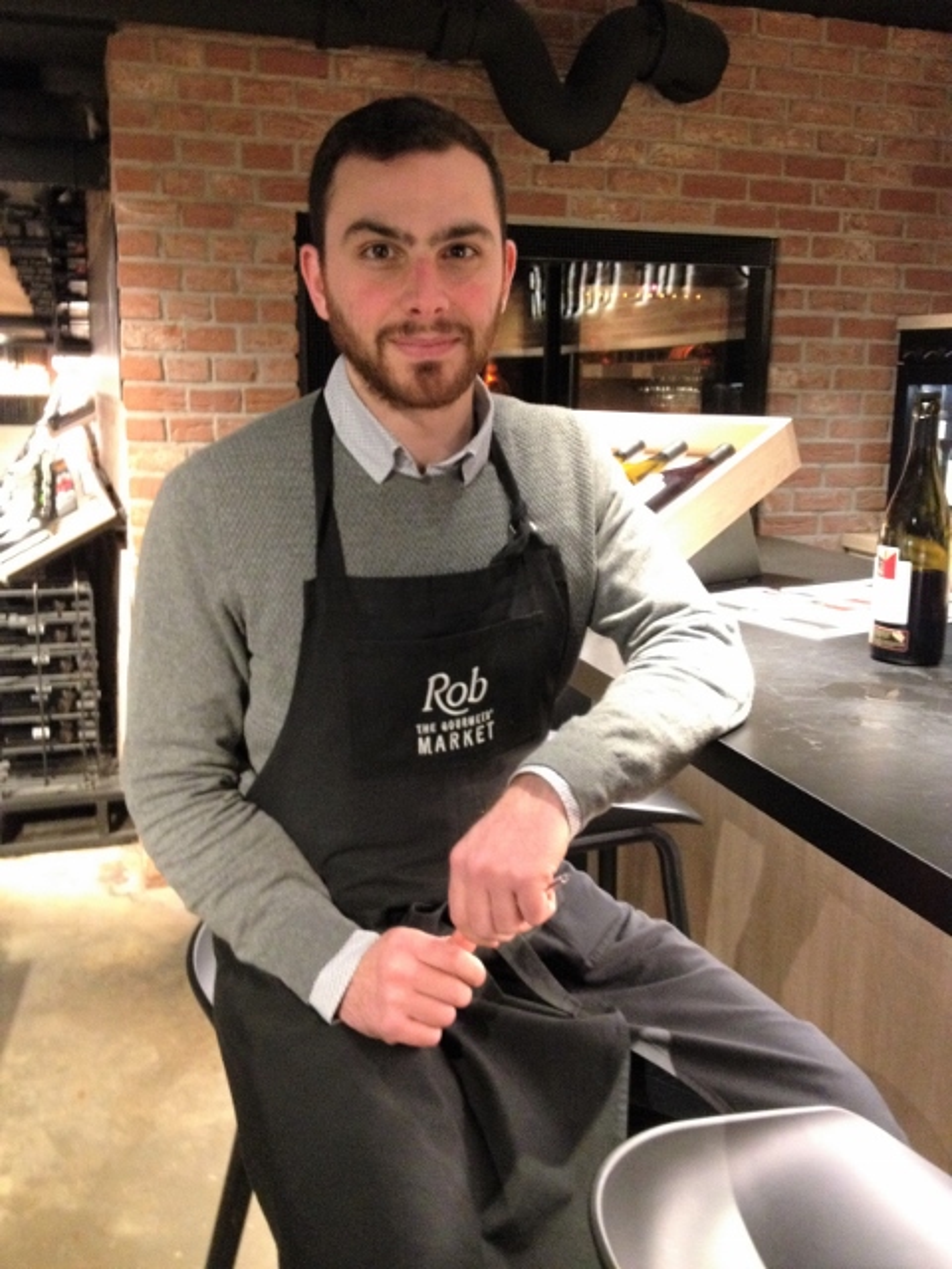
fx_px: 1283
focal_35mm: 35
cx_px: 476
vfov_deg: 52.6
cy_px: 634
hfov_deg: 40.7
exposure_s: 1/15
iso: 500
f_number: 2.4
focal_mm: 4.28
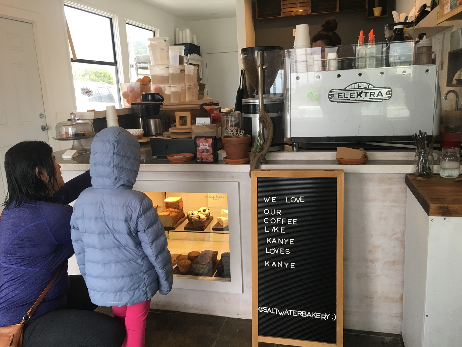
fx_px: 387
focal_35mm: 29
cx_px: 231
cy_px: 174
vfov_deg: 48.2
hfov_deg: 61.7
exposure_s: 1/30
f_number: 2.2
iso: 40
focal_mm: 4.15
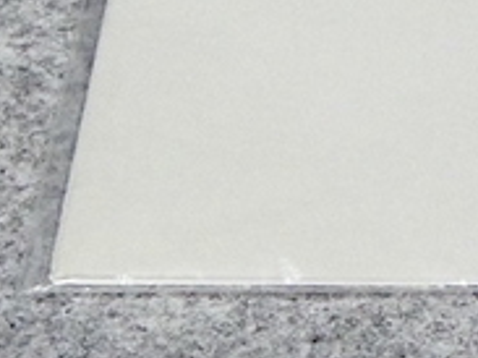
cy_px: -324
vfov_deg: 5.5
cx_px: 1032
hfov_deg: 7.2
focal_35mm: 263
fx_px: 3629
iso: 400
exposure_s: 1/15
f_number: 5.6
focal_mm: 9
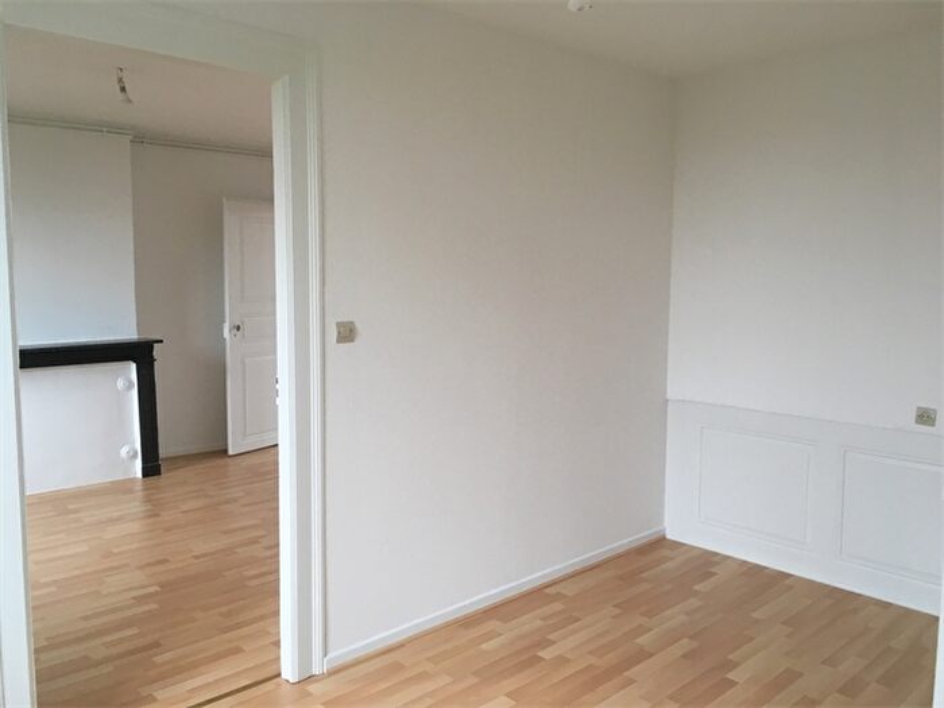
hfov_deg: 61.7
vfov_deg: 48.2
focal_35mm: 29
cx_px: 472
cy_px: 354
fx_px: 791
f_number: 2.2
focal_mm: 4.15
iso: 50
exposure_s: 1/33
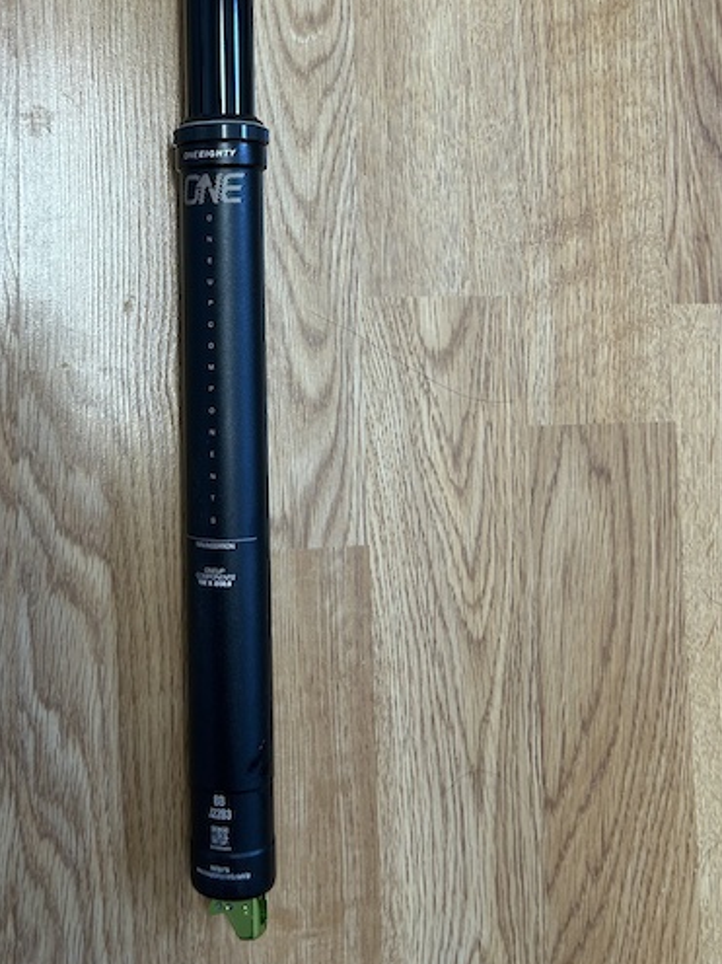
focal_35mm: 42
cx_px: 234
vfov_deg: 43.3
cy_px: 238
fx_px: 1169
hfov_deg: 34.0
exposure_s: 1/60
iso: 80
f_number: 1.5
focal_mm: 5.7
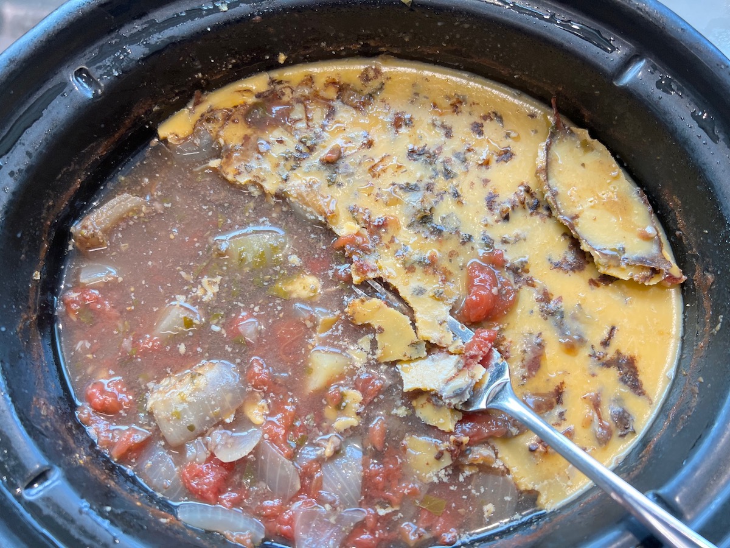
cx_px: 365
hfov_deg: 67.3
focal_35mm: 26
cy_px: 274
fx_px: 548
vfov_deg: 53.1
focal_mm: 5.7
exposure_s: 1/120
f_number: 1.5
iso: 50
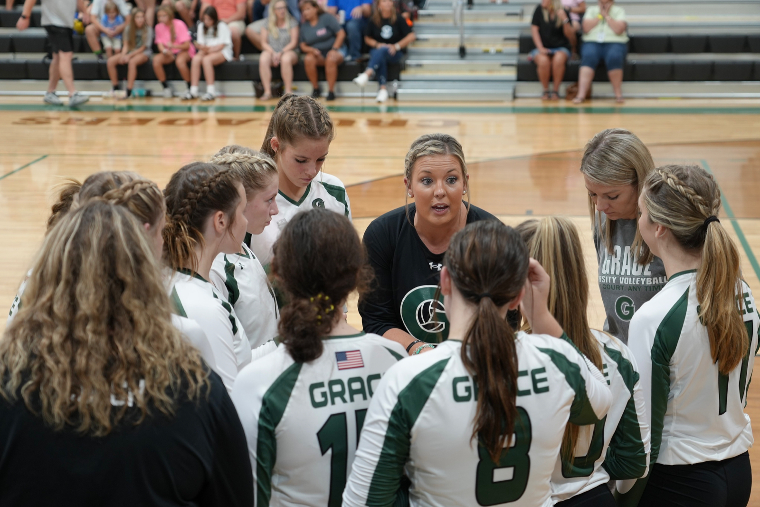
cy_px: 254
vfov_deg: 20.6
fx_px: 1393
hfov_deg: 30.5
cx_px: 380
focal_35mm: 66
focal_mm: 66
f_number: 4
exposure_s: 1/160
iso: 640
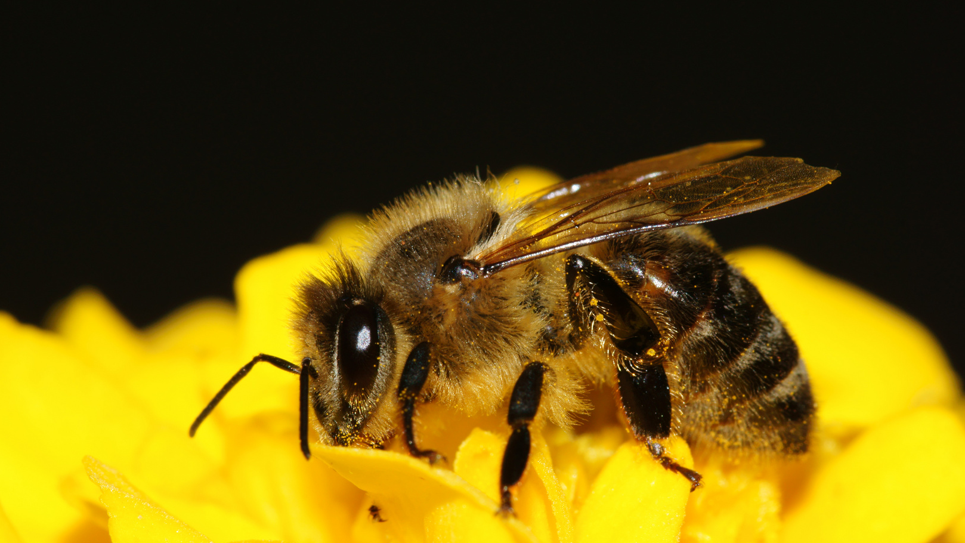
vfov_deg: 7.3
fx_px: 4235
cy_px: 289
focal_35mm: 166
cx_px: 484
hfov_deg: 13.0
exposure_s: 1/125
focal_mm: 105
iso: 200
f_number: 13
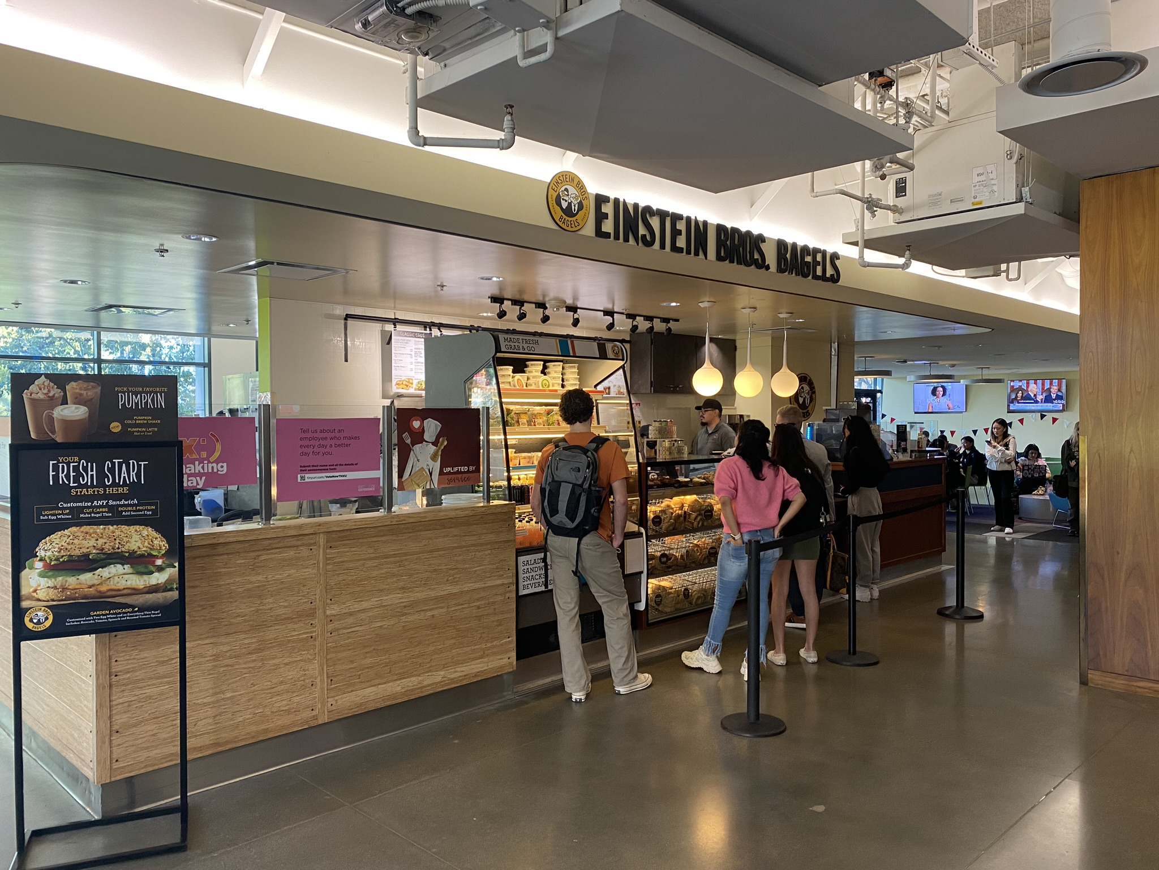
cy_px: 435
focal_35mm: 26
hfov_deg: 67.3
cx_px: 580
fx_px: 871
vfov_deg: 53.1
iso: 100
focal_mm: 4.25
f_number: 1.8
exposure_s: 1/60
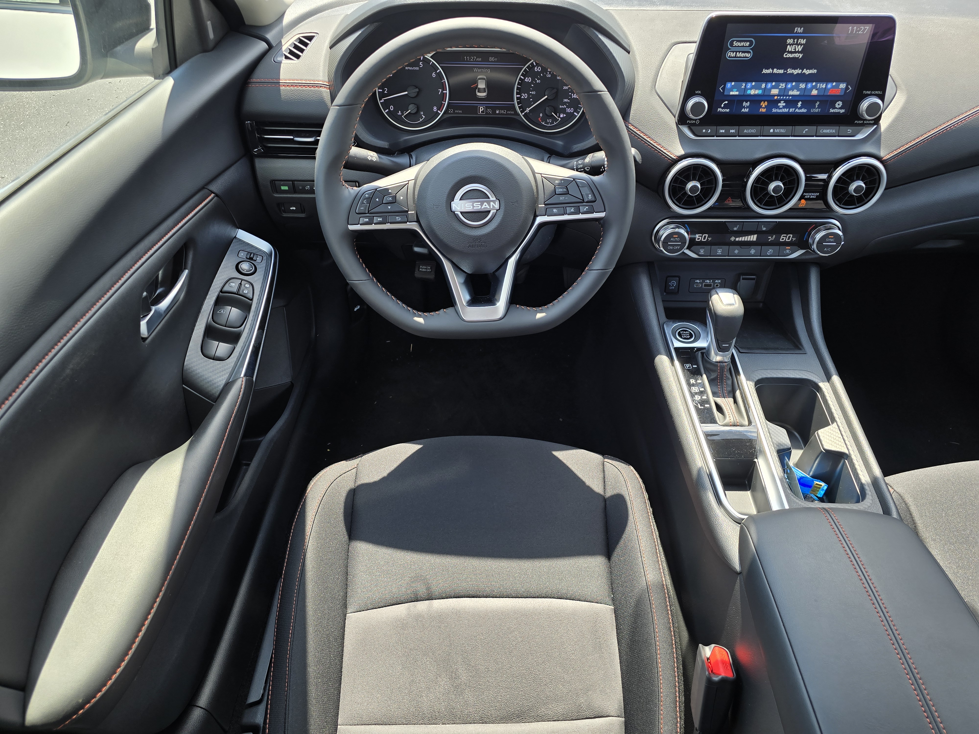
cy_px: 367
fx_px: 650
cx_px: 490
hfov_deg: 73.9
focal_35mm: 23
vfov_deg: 58.9
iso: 25
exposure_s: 1/180
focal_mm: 6.3
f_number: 1.7
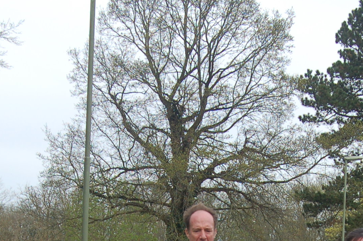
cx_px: 221
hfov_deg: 20.2
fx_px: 1018
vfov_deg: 13.0
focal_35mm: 101
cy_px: 323
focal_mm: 24
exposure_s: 1/160
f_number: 6.3
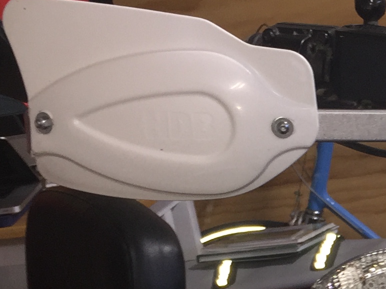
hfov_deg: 14.9
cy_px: 415
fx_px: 1371
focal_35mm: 123
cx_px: 569
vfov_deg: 11.6
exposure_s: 1/44
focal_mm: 4.15
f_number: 2.2
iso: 32
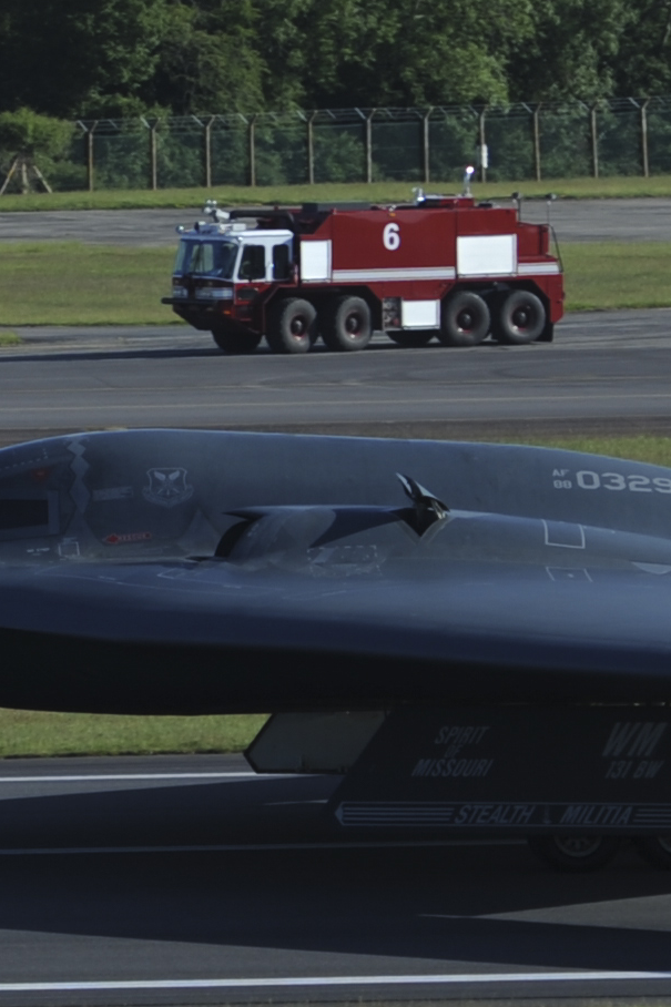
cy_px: 592
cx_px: -217
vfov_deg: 3.1
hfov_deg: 2.1
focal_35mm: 656
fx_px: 18346
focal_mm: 140
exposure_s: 1/2000
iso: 100
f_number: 2.8
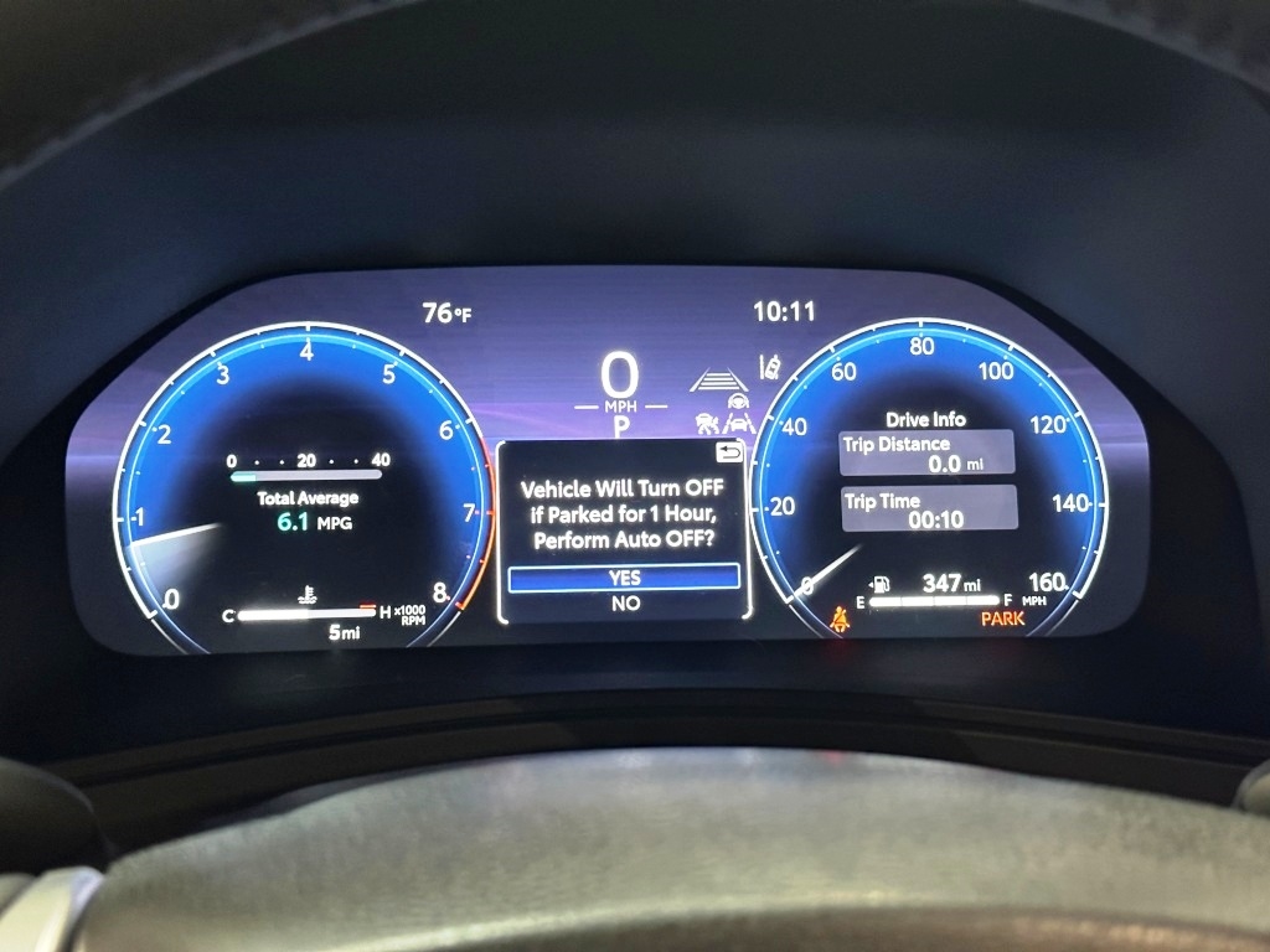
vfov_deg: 30.3
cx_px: 635
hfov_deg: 39.7
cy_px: 476
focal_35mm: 48
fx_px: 1761
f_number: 1.78
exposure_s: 1/30
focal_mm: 6.86
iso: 500
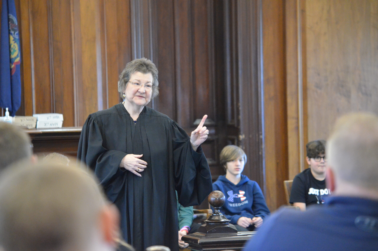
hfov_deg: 11.0
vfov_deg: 7.3
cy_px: 126
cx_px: 189
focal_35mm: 188
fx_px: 1965
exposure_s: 1/60
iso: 5000
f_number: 4.8
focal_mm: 125
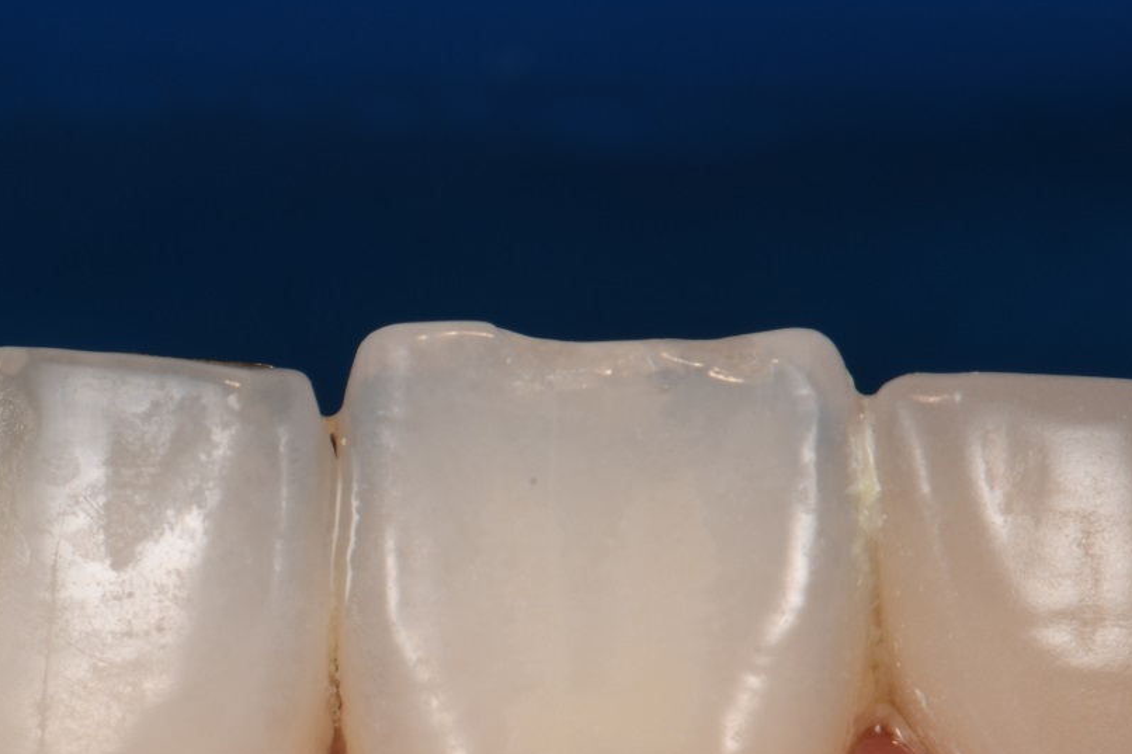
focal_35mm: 269
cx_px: 323
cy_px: 576
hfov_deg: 7.7
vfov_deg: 5.1
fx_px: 8456
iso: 200
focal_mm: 105
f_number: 32
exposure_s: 1/160
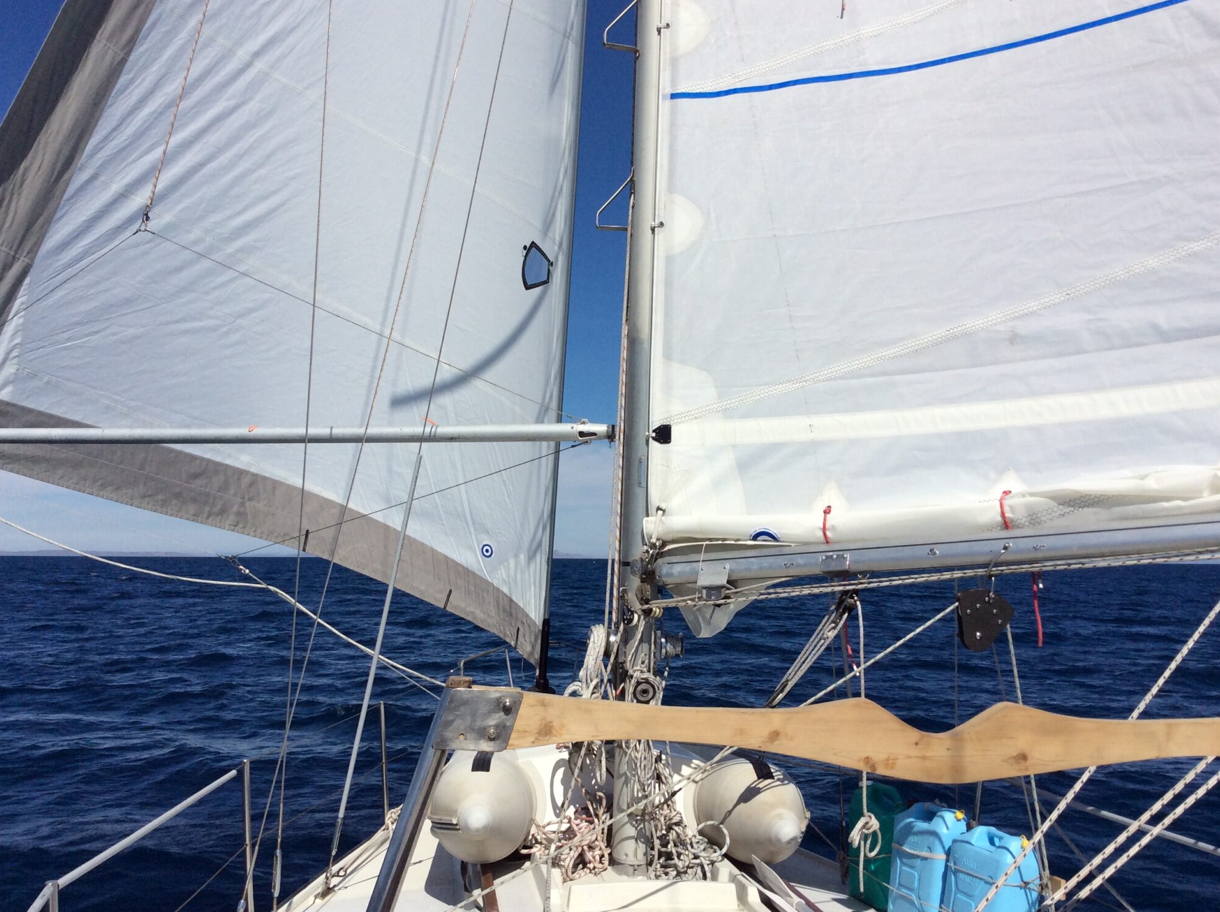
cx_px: 597
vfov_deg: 42.9
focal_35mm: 33
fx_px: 1162
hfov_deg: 55.4
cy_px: 457
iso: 32
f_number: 2.4
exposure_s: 1/4405
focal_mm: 3.3
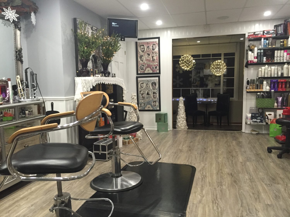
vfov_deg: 48.2
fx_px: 243
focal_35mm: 29
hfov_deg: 61.7
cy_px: 108
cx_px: 145
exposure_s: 1/30
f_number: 2.2
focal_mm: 4.15
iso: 160
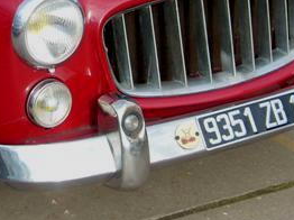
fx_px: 908
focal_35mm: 107
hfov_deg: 18.2
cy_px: -24
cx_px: 46
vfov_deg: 13.5
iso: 50
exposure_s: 1/569
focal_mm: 5.8
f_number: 2.8
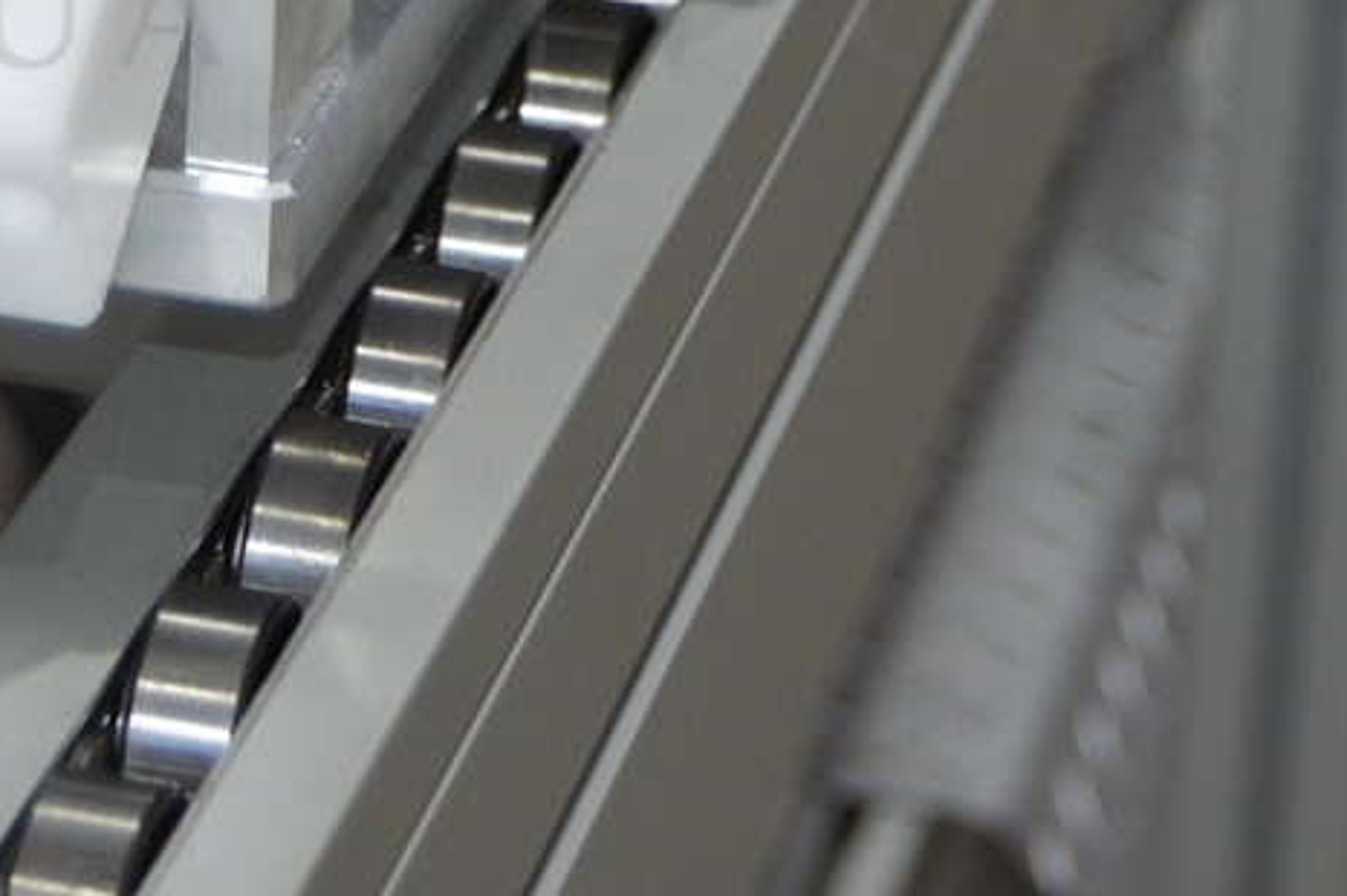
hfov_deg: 10.6
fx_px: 7216
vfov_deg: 6.8
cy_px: -974
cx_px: 269
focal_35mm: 193
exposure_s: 1/60
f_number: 4.2
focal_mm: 30
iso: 450
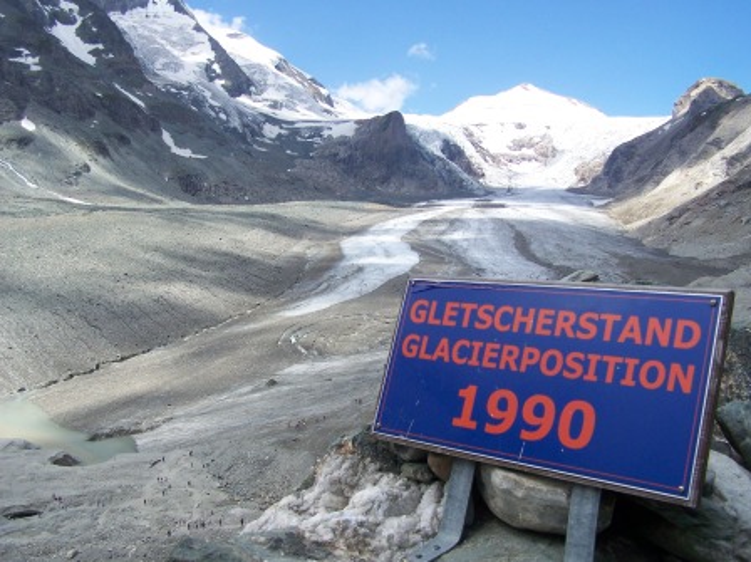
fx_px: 824
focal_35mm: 38
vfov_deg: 37.7
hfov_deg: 49.0
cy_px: 281
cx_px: 376
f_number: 4
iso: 80
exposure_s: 1/640
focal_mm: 6.3
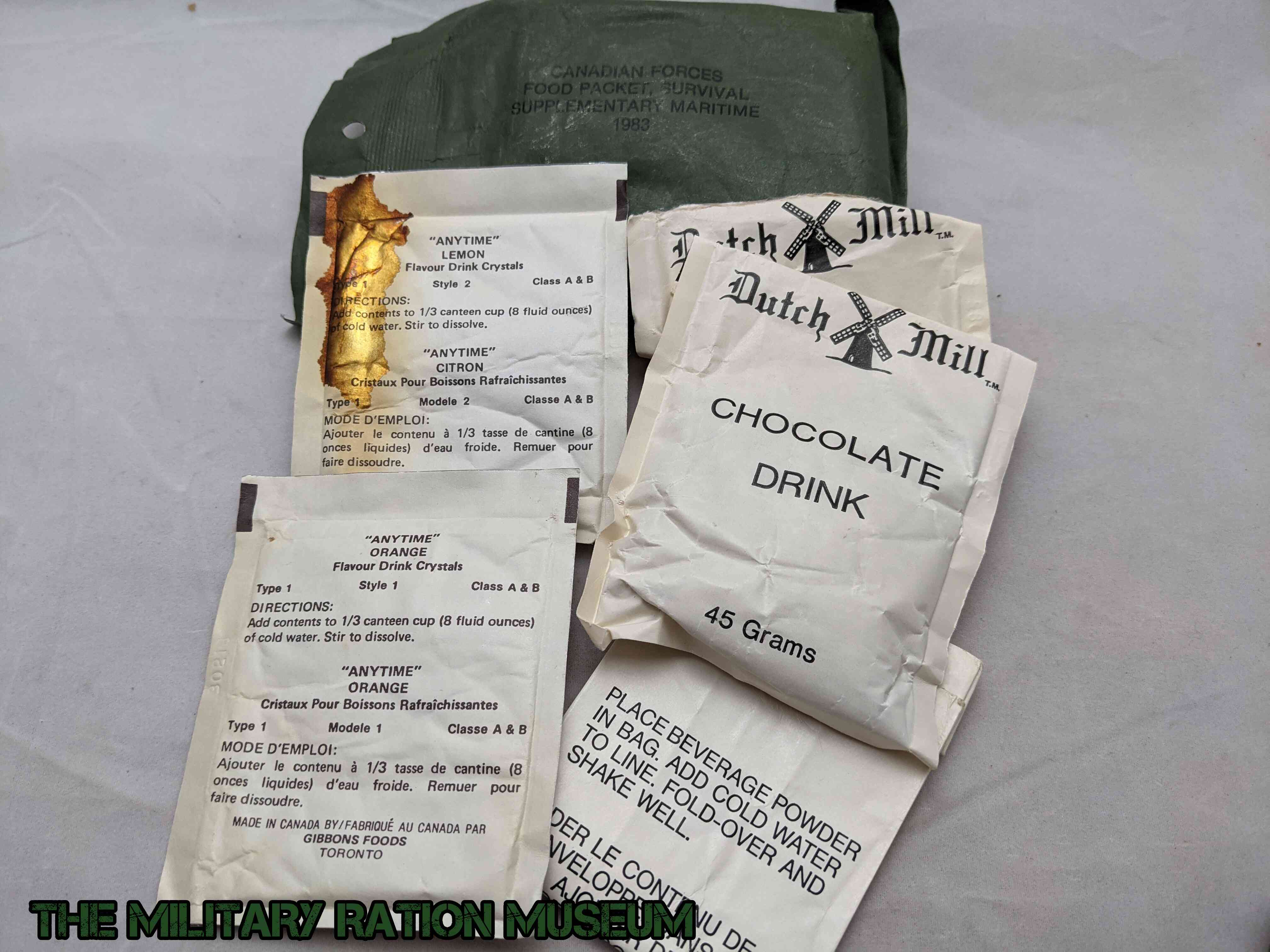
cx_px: 635
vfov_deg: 51.4
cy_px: 476
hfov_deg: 65.3
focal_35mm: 27
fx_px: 991
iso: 54
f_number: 1.73
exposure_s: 1/134
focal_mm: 4.38
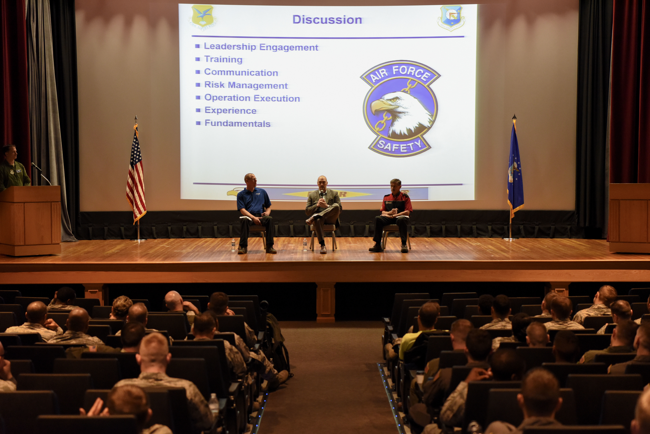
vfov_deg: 19.5
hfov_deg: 28.8
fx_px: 1264
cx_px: 325
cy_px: 217
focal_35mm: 70
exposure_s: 1/80
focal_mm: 70
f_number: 2.8
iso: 3200
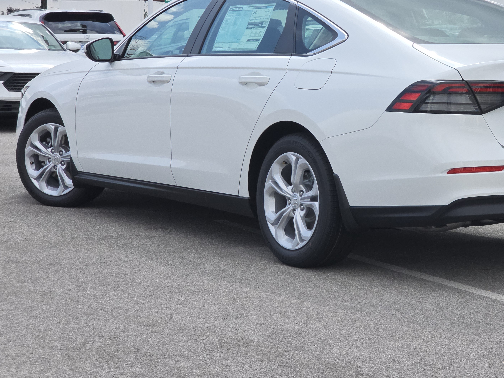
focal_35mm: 98
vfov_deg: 15.1
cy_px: 119
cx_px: 336
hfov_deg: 20.0
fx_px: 1427
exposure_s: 1/1614
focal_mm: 7.9
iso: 50
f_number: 2.4
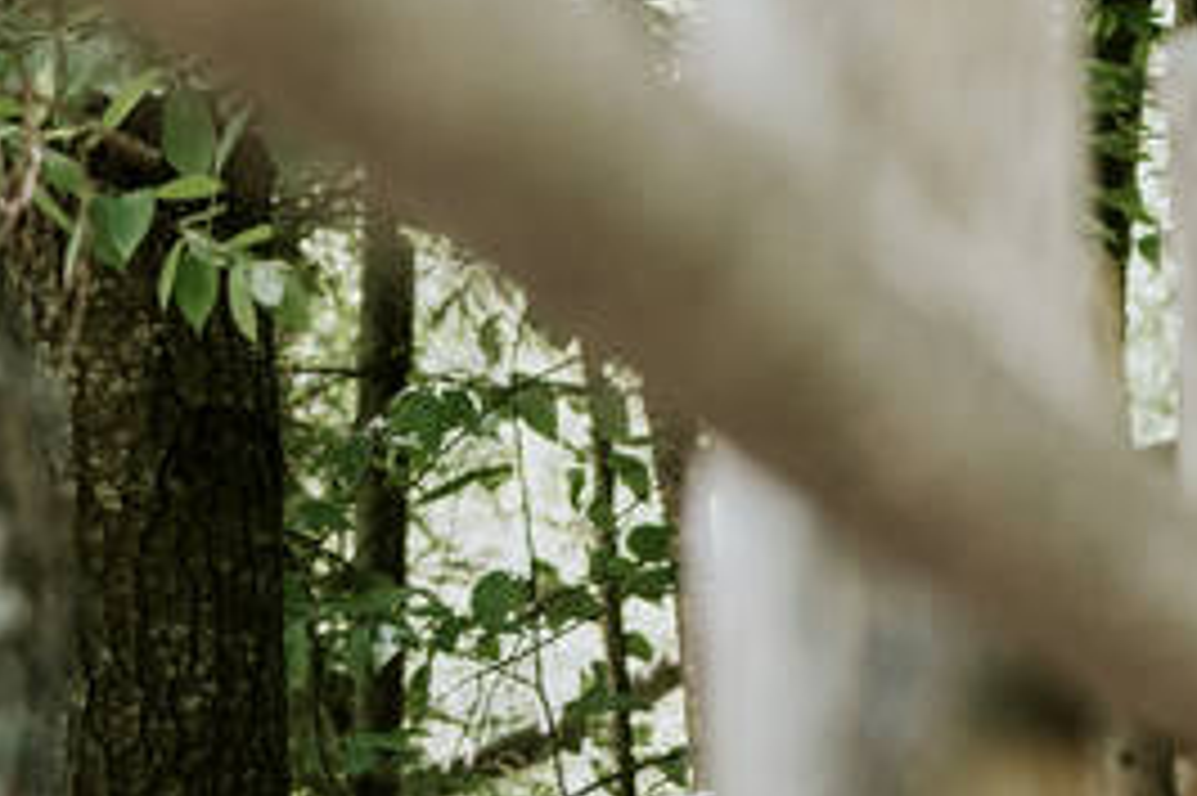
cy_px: 416
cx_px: 2012
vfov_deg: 3.2
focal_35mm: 429
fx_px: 14255
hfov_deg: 4.8
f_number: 2.8
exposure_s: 1/500
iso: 640
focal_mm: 95
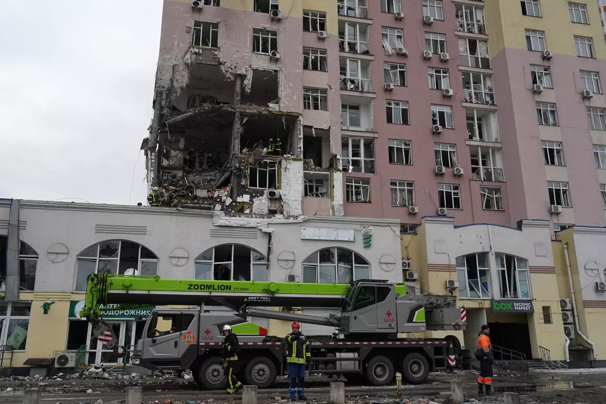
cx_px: 305
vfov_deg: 42.3
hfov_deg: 60.3
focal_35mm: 31
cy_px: 202
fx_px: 522
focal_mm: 30
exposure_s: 1/800
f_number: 5.6
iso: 1000
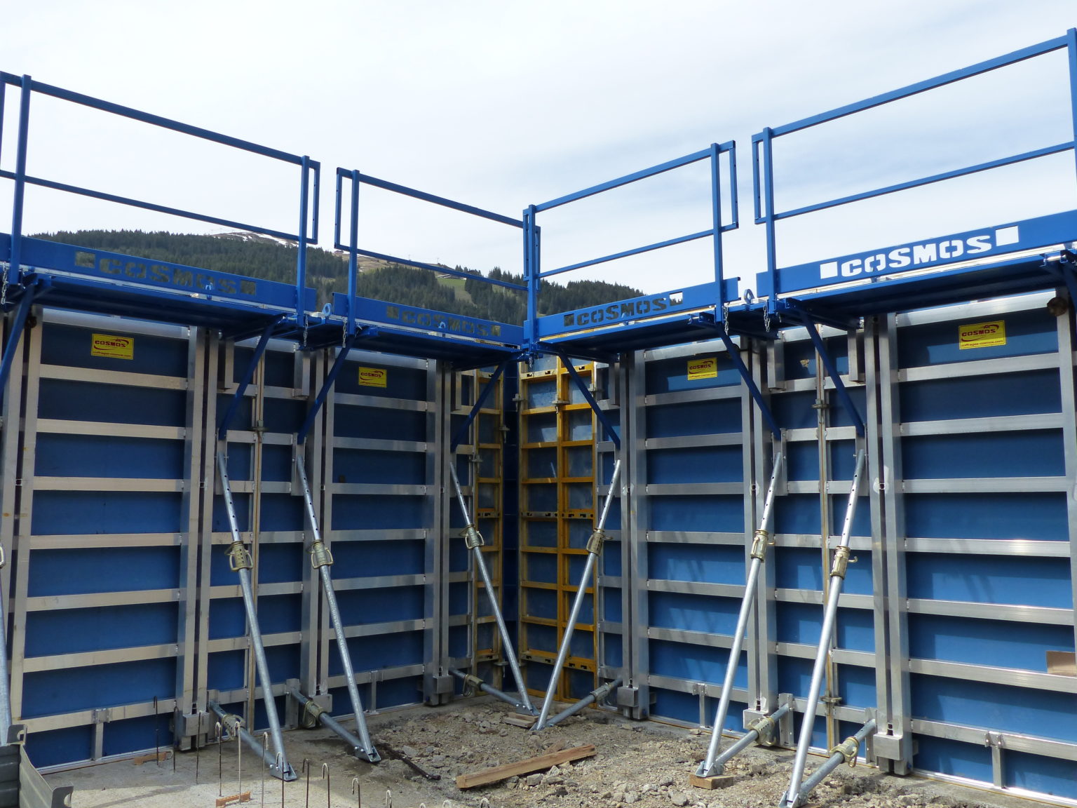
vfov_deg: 48.2
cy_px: 404
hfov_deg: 61.7
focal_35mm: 29
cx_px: 538
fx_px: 902
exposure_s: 1/800
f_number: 4
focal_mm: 5.3
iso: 160
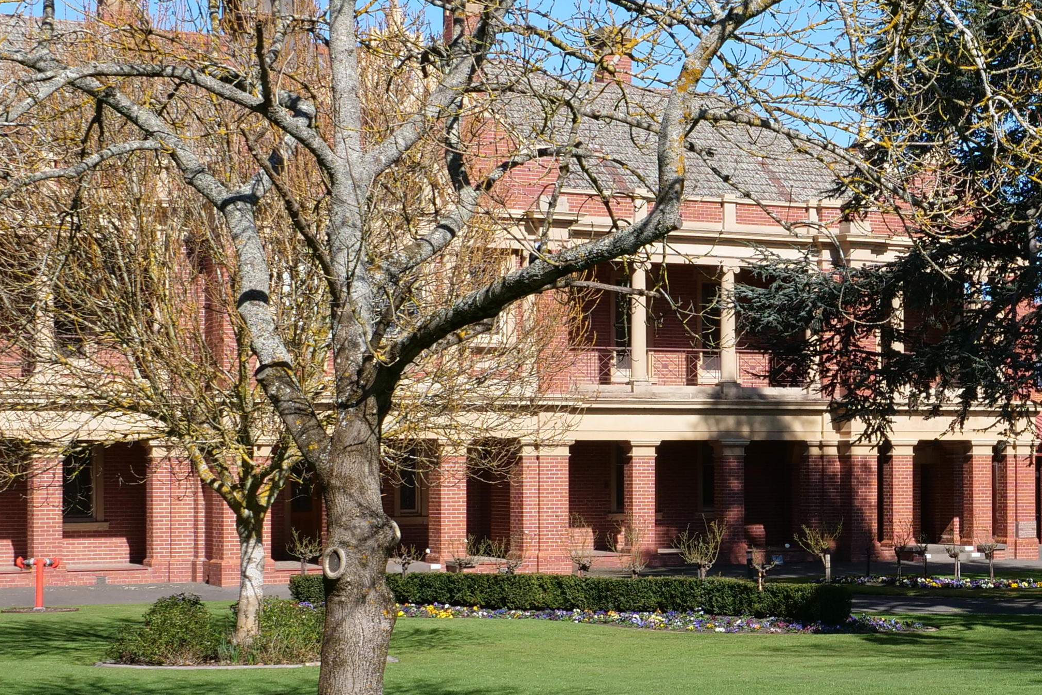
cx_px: 1111
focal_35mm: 93
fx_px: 2692
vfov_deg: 14.7
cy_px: 423
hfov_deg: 21.0
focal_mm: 18
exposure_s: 1/500
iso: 200
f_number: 6.3
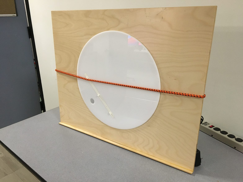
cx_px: 122
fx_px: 204
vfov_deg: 48.2
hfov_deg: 61.7
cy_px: 91
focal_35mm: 29
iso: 160
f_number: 2.2
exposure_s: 1/30
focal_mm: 4.15
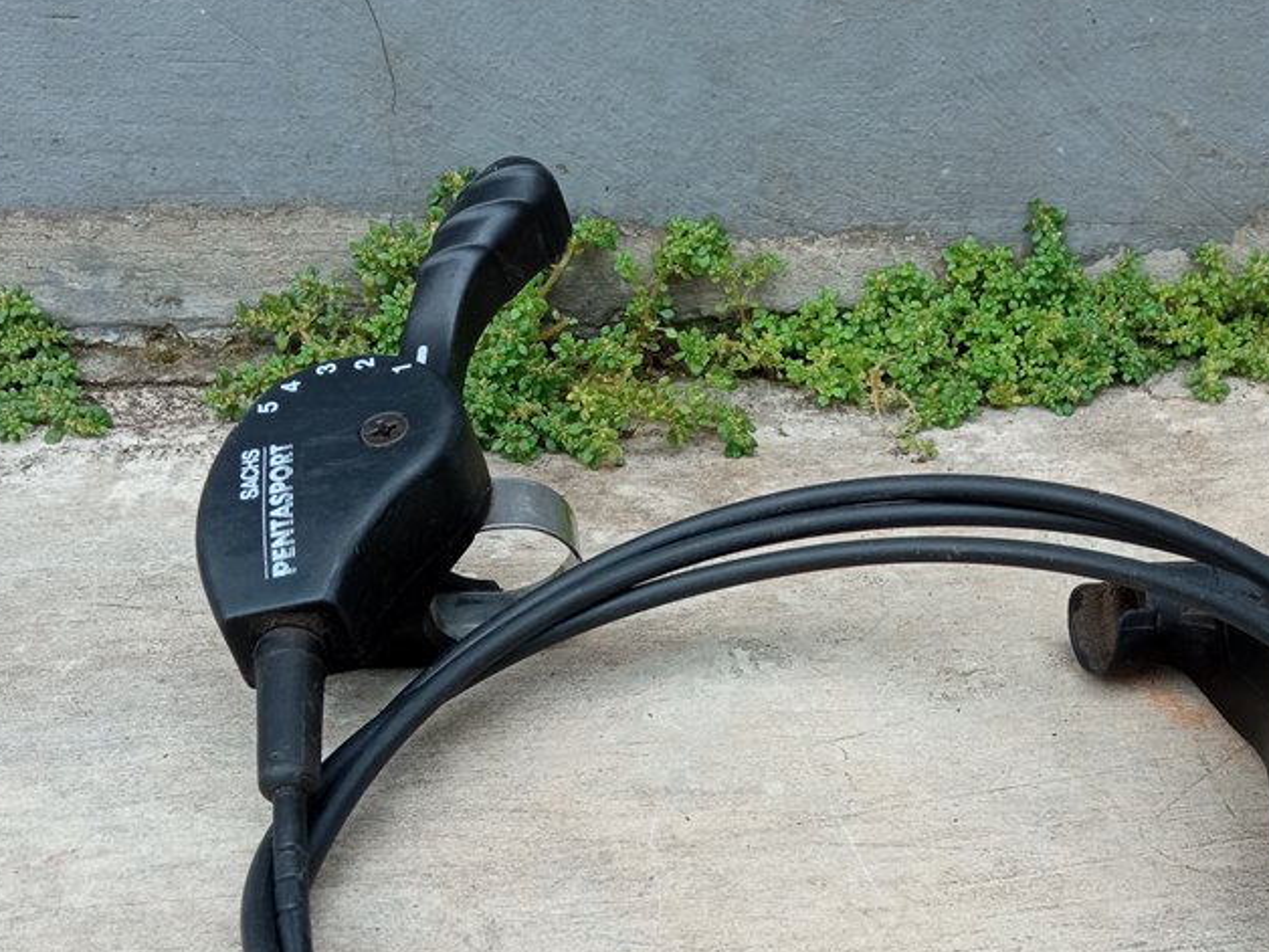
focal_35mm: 44
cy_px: 748
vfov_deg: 32.1
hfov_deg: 42.7
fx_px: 1613
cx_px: 778
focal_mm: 3.79
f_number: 2.2
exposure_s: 1/368
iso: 117
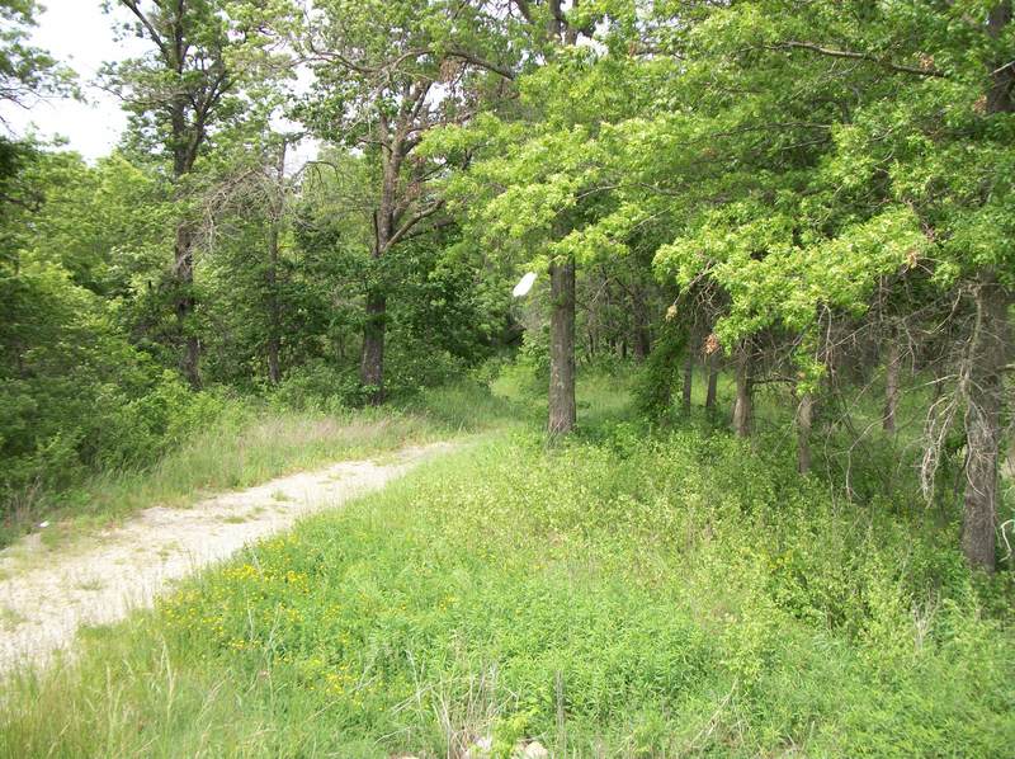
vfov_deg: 44.1
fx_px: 937
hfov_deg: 56.9
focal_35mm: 32
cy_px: 380
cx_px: 508
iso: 80
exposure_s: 1/400
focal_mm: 5.7
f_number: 2.9
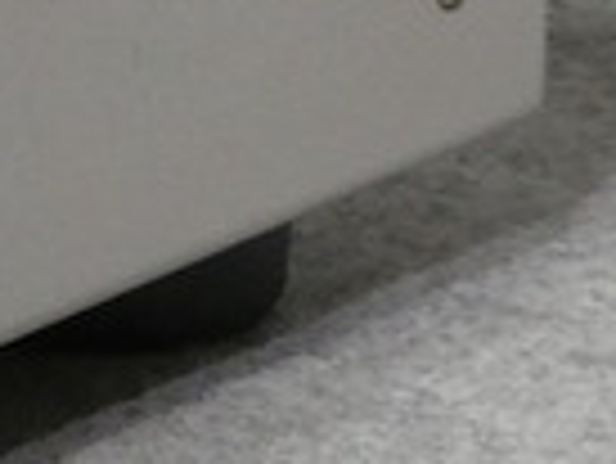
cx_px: -1317
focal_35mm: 632
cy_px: -140
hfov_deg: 3.1
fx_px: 11256
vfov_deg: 2.4
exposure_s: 1/8
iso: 400
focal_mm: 16.1
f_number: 6.3
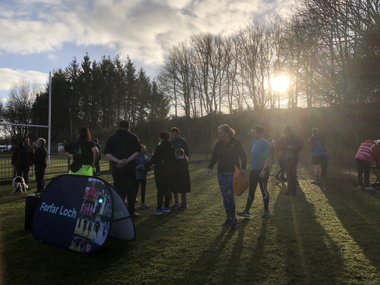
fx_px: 307
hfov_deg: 63.4
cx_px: 190
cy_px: 142
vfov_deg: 49.7
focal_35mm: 28
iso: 20
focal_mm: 4
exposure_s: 1/2288
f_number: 1.8
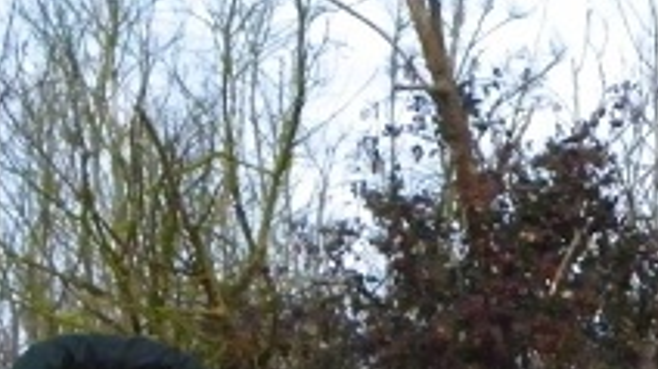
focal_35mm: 158
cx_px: 459
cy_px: 738
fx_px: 2755
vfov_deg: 7.4
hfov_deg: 13.6
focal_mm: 8.5
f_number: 3.2
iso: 640
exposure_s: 1/40
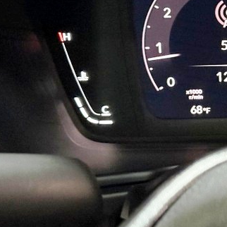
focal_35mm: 135
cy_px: 30
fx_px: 1002
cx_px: 357
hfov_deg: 12.2
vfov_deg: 12.8
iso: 640
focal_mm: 6.86
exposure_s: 1/24
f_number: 1.78
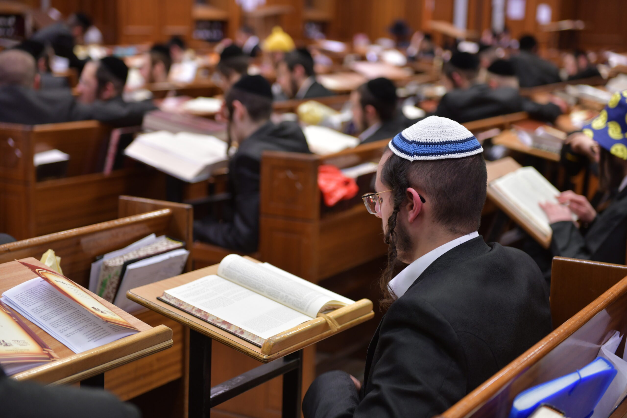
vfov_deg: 21.9
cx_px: 314
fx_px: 1080
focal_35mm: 62
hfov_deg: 32.4
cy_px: 209
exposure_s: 1/200
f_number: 2.8
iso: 1000
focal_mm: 62
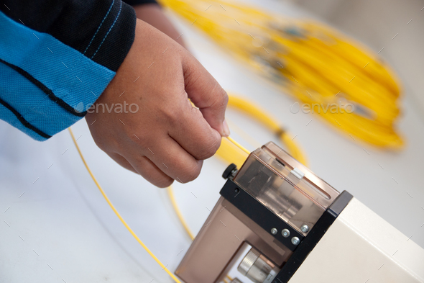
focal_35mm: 60
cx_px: 212
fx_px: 706
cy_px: 142
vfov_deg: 22.6
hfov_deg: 33.4
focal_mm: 40
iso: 200
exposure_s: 1/60
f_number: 2.8
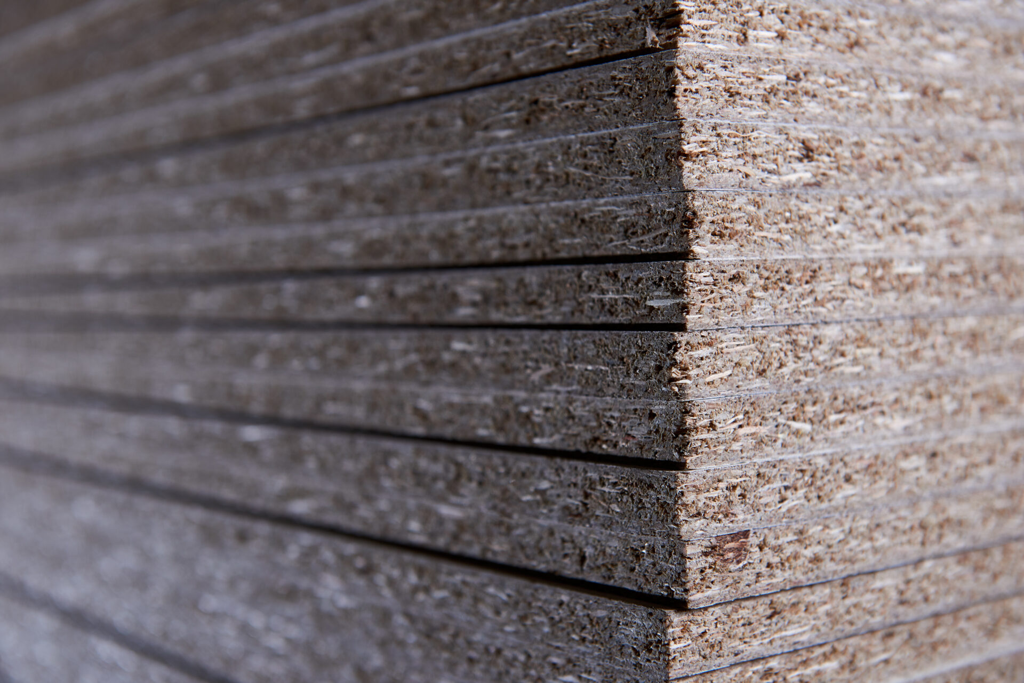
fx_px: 1479
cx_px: 512
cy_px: 342
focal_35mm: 52
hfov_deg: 38.2
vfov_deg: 26.0
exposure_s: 1/160
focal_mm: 52
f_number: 4
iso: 100
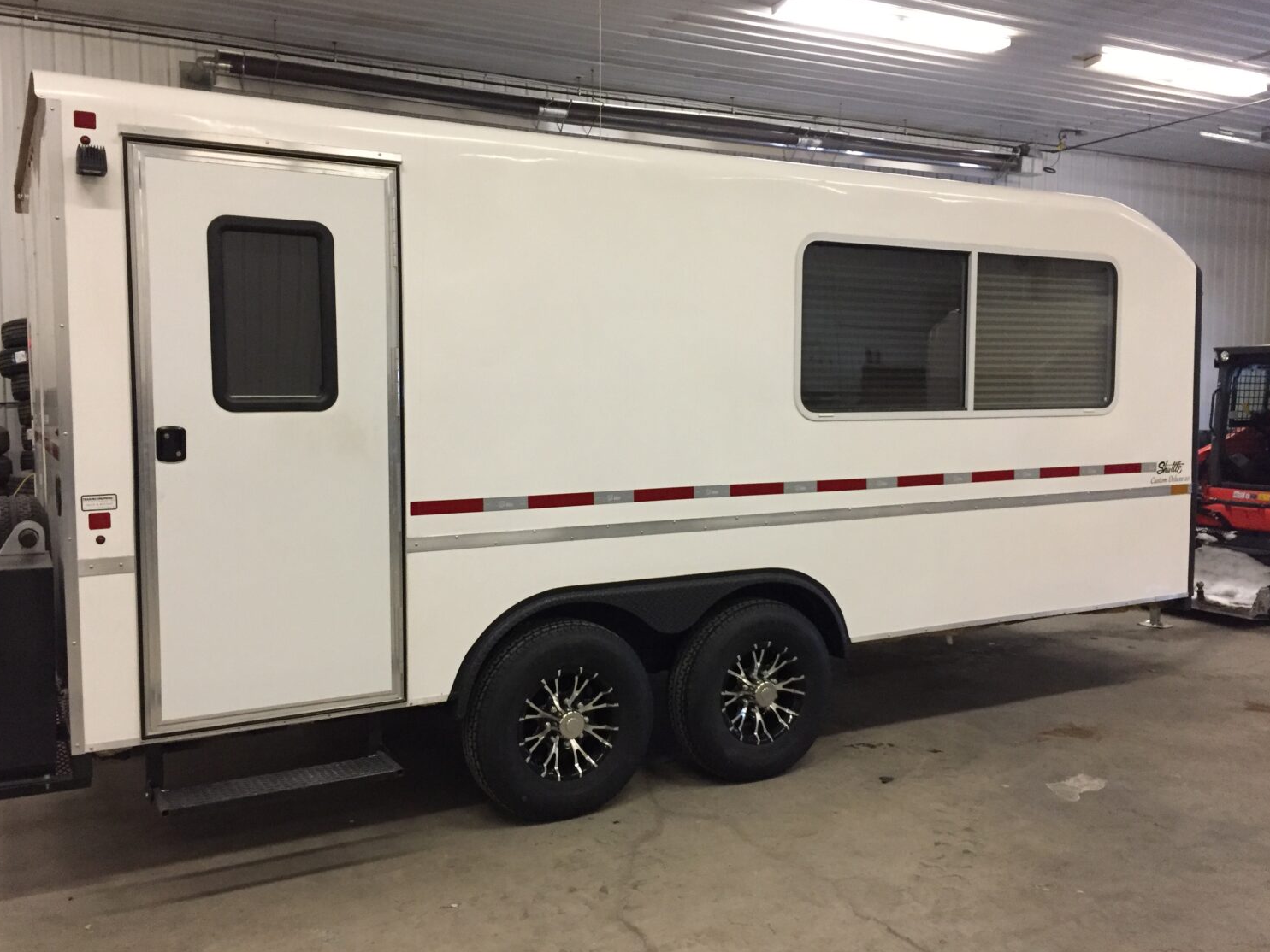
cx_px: 619
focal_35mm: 30
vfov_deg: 46.8
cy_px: 474
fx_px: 1101
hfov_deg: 60.0
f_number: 2.2
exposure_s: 1/30
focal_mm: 4.15
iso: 250
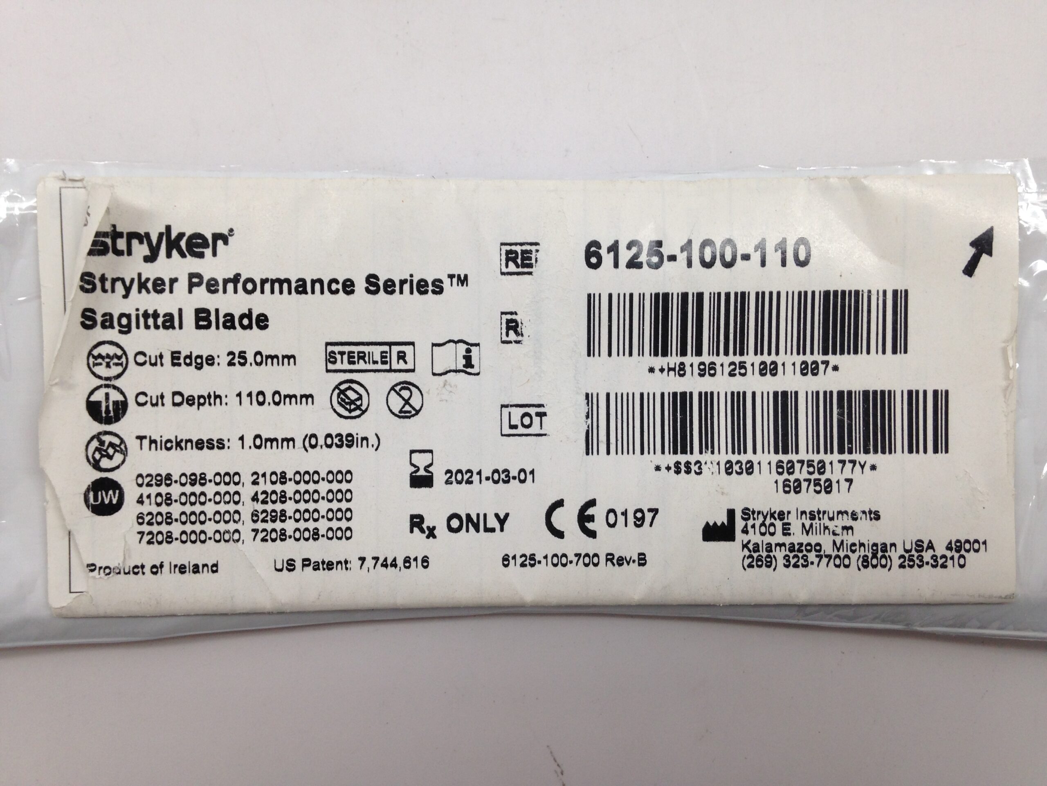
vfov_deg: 42.9
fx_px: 998
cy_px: 393
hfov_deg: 55.4
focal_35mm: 33
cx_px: 524
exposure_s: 1/40
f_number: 2.4
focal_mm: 4.12
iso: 50
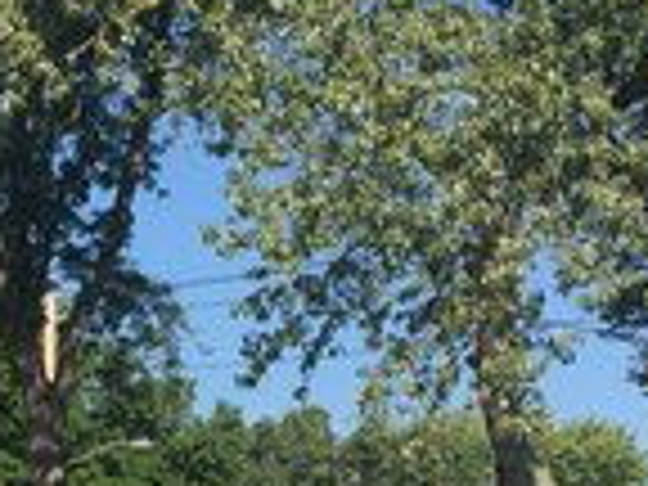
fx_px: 2003
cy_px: 585
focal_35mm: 107
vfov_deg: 13.5
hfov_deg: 17.8
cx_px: -29
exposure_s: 1/1412
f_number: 2.2
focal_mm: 4.15
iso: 32
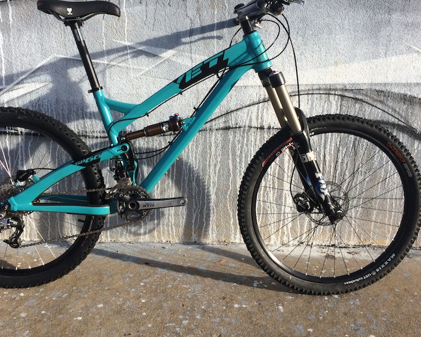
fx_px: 436
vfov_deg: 42.2
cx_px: 177
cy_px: 147
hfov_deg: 51.3
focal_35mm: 35
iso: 32
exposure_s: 1/1208
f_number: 2.2
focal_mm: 4.15
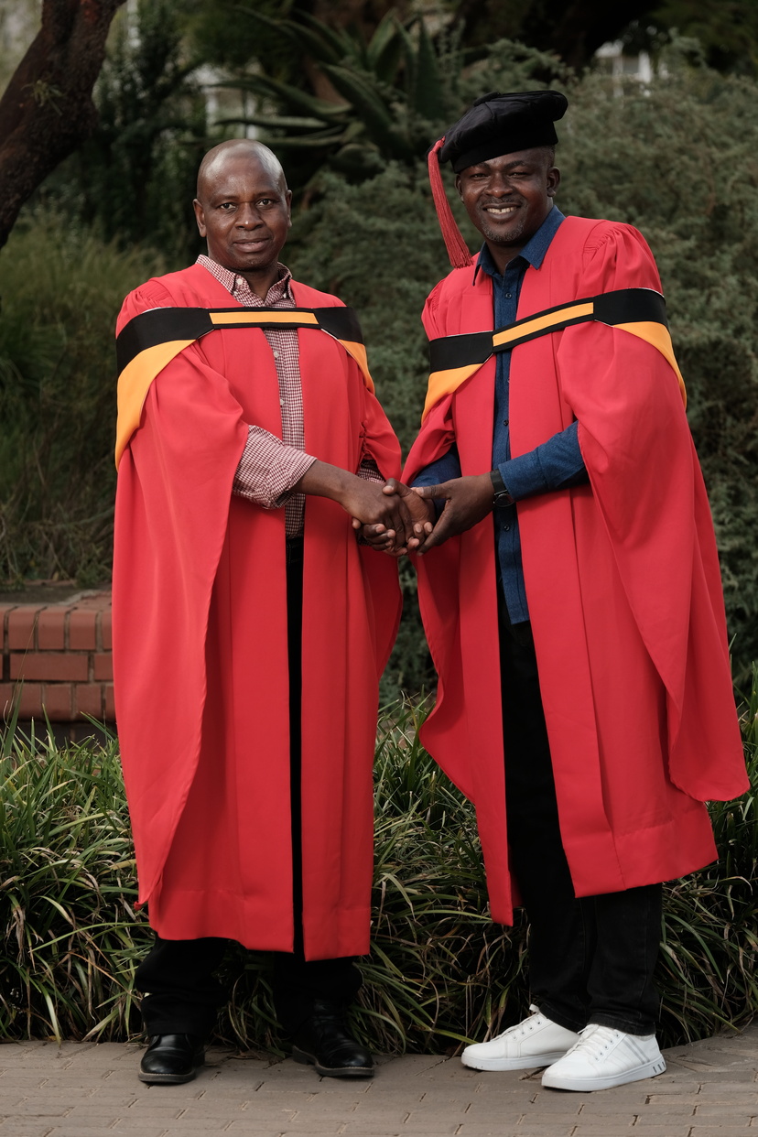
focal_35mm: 150
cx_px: 379
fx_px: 4737
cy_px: 568
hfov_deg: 9.1
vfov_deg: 13.7
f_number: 4.5
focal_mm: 99.8
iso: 200
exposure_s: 1/200
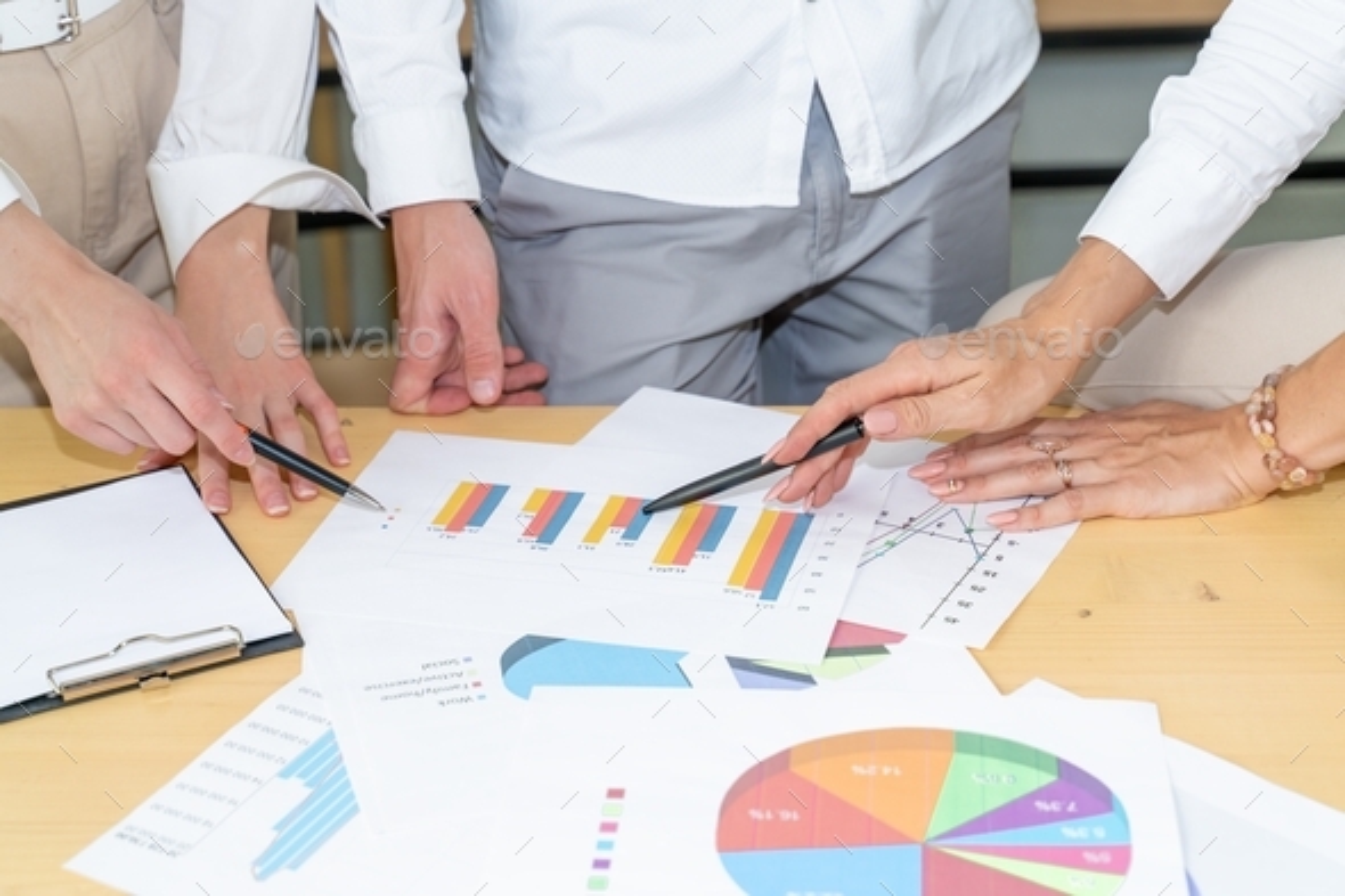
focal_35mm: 61
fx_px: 2278
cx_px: 672
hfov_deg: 32.9
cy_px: 448
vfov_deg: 22.2
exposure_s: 1/125
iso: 320
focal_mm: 61
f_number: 5
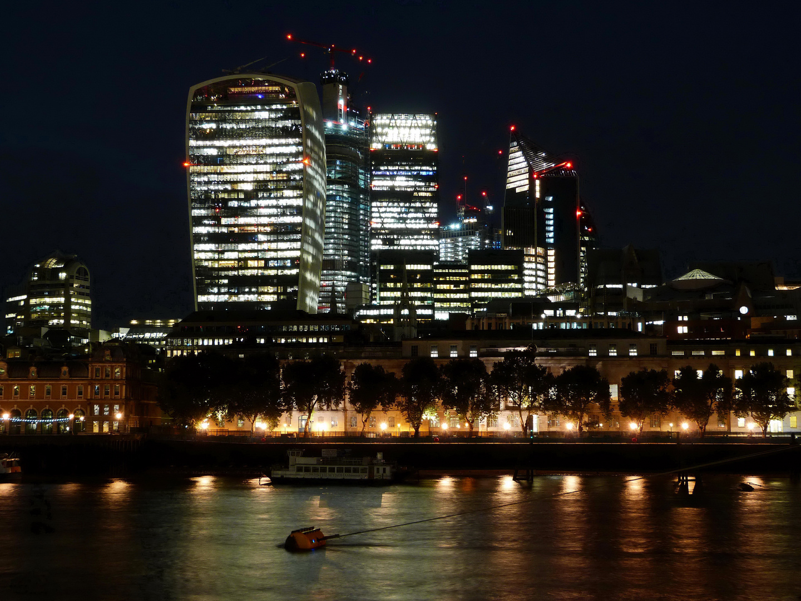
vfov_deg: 29.1
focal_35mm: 50
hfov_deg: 38.2
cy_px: 300
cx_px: 400
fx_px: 1157
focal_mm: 9
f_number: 3.6
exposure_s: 6
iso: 100
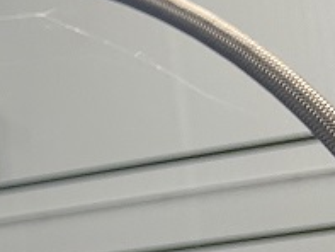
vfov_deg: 10.8
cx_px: -519
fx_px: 1288
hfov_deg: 11.6
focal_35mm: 133
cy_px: 363
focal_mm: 4.2
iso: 40
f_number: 1.6
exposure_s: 1/121
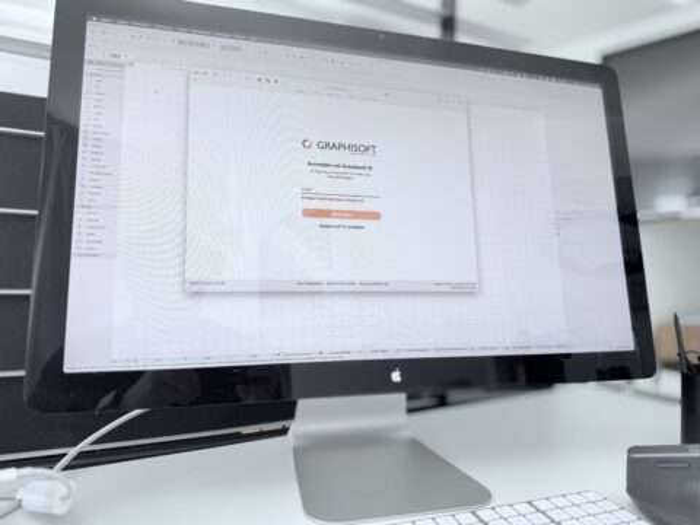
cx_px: 350
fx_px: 485
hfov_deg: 71.6
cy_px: 262
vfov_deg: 56.8
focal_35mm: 24
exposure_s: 1/159
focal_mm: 6.76
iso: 64
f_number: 1.78
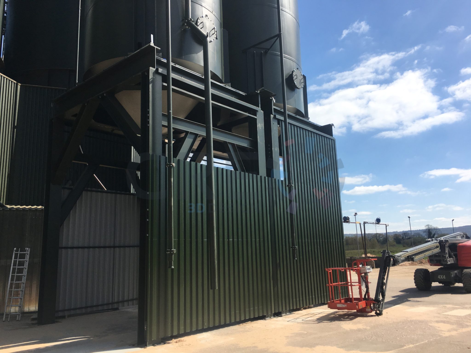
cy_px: 176
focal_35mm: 29
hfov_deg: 61.7
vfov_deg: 48.2
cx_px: 236
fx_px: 395
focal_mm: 4.15
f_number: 2.2
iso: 25
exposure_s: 1/2024
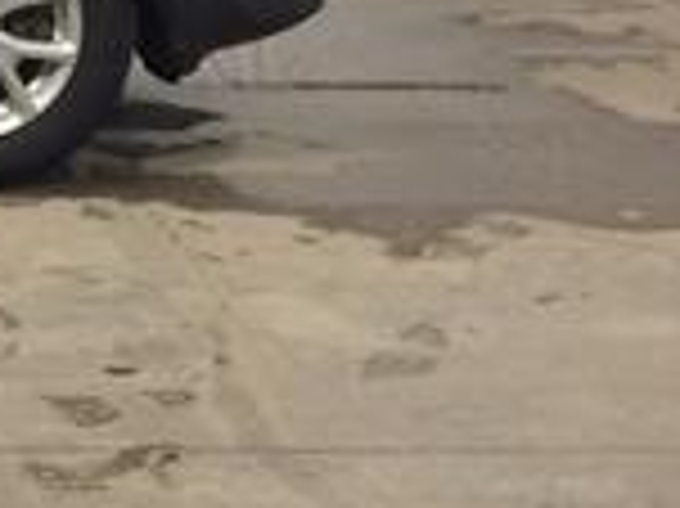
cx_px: -716
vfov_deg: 11.5
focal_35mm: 123
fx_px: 2414
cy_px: -247
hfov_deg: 13.5
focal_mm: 4.15
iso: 100
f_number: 2.2
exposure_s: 1/30
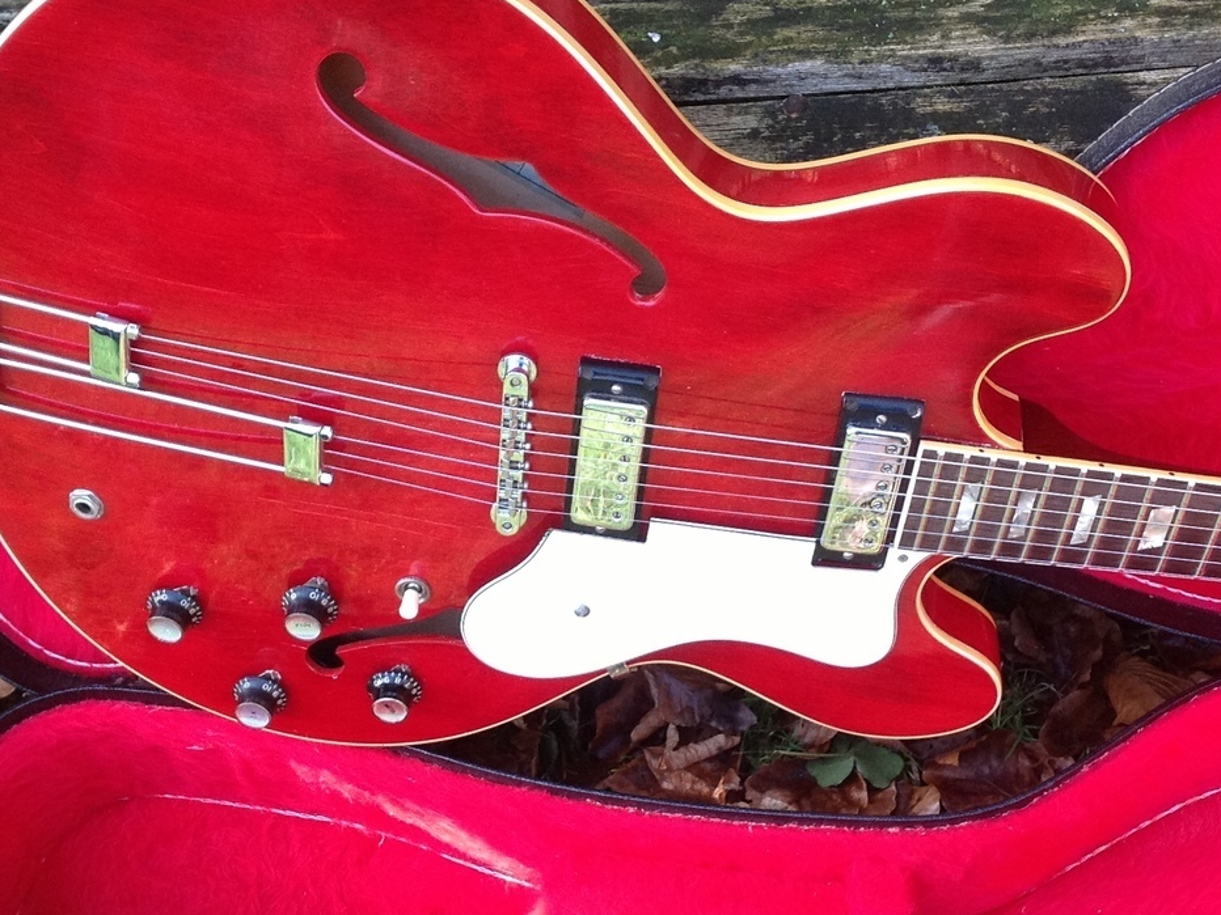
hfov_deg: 32.2
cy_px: 511
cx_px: 617
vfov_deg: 24.4
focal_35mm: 60
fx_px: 2116
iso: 100
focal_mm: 4.28
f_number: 2.4
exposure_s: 1/120
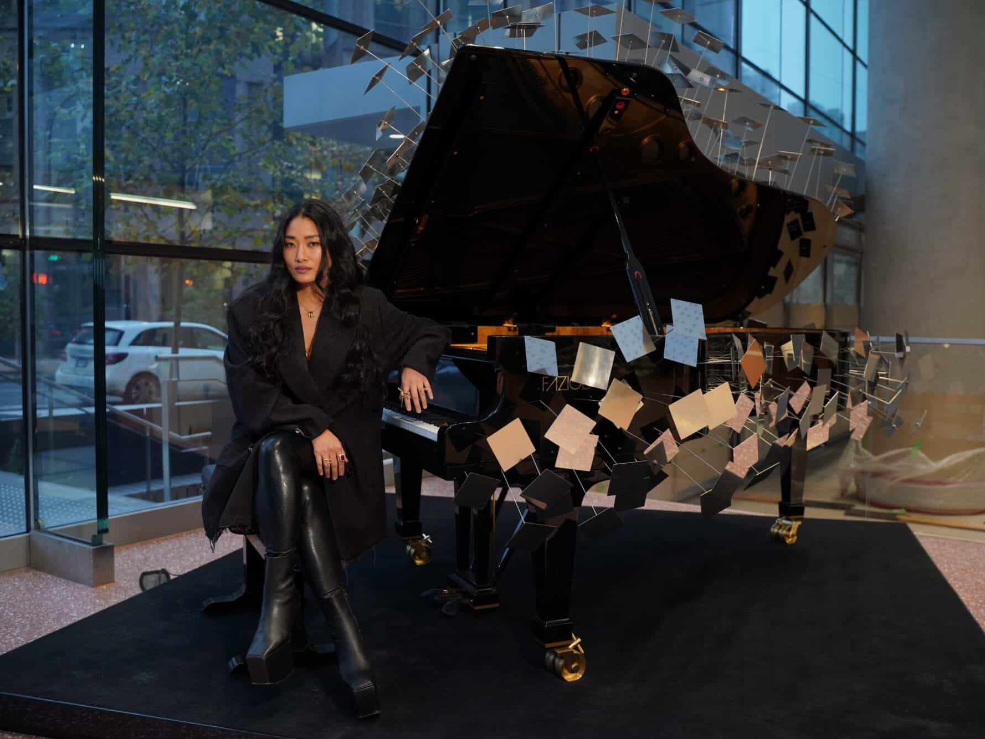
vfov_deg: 45.5
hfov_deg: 58.3
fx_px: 882
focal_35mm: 31
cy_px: 374
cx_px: 527
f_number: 3.5
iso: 800
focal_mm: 28
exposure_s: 1/125
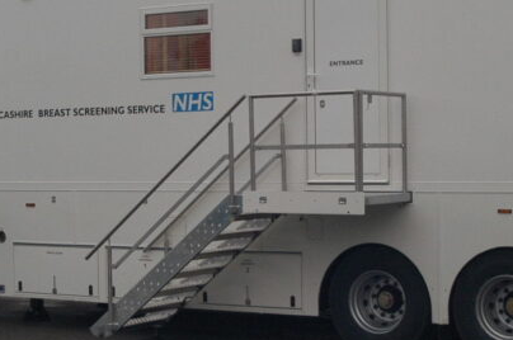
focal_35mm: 83
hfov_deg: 24.2
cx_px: 368
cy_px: 166
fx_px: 1185
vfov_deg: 16.3
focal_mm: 21
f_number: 5
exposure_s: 1/800
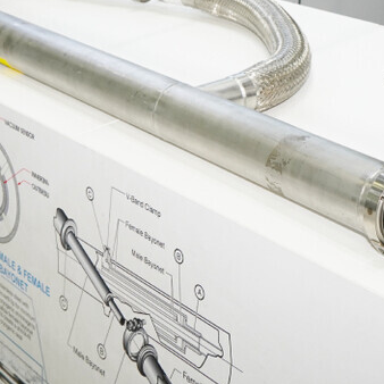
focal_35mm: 83
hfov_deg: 20.8
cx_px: 245
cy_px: 114
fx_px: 1044
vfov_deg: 20.7
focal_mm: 23
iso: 640
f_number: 4
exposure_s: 1/160
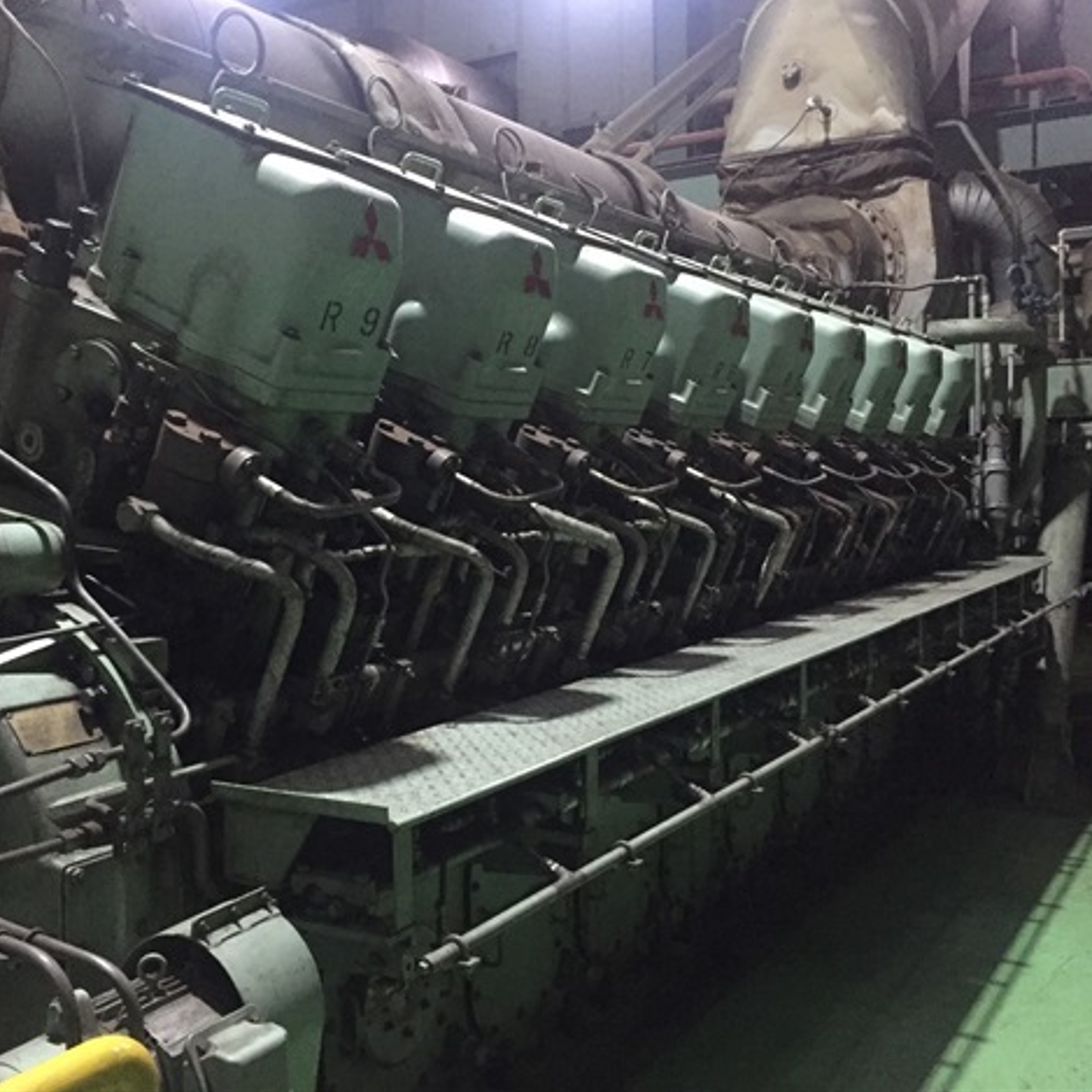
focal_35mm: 35
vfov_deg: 47.2
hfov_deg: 47.1
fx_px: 1249
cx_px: 477
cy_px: 536
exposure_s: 1/15
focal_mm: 4.15
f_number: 2.2
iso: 400
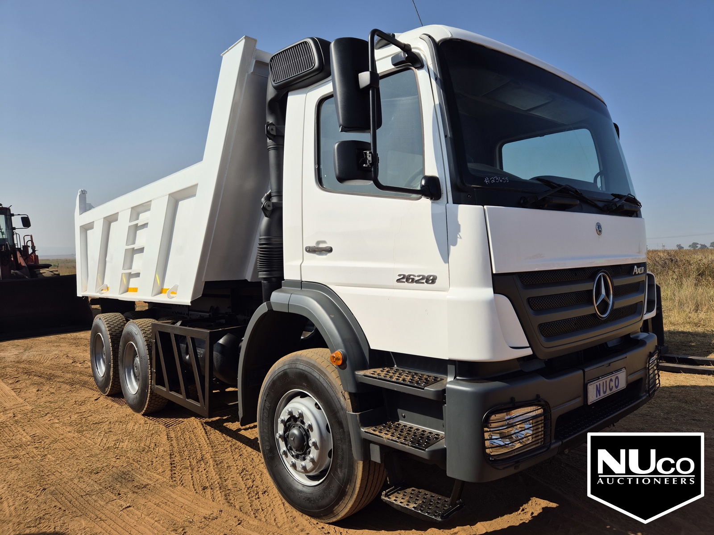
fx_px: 474
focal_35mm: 23
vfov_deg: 58.9
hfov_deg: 73.9
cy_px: 268
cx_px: 357
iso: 25
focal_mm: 5.4
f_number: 1.8
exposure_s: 1/3064
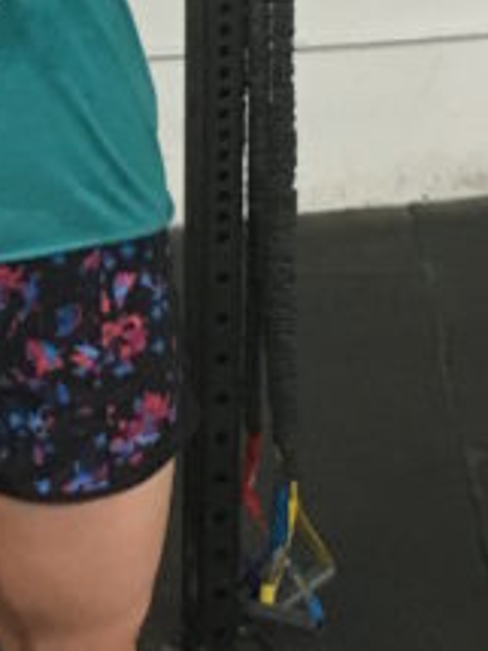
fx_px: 2709
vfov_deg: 13.6
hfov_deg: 10.1
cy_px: 62
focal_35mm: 144
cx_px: -91
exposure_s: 1/24
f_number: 2.2
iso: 200
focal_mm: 4.15
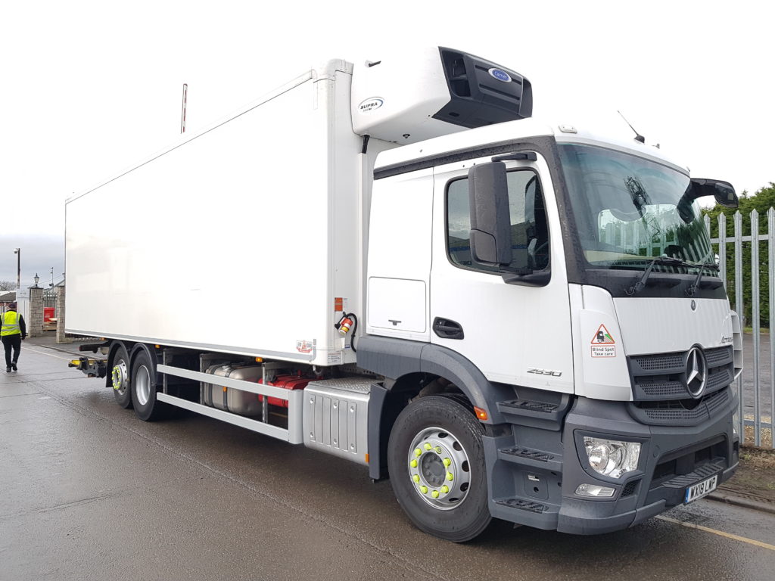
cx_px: 388
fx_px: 582
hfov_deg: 67.3
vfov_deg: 53.1
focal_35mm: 26
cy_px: 290
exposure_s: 1/334
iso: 50
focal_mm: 4.2
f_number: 1.7
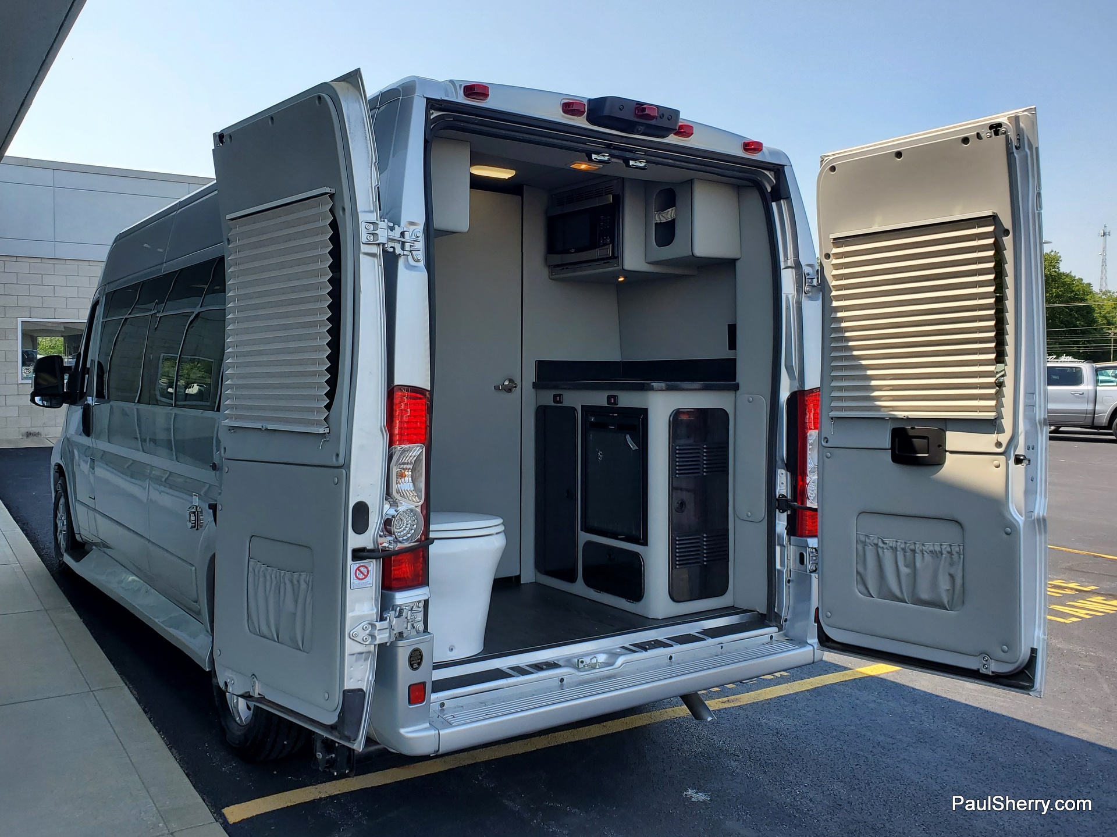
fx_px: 839
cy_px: 418
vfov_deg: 53.0
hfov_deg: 67.3
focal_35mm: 26
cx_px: 558
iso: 50
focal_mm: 4.3
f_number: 2.4
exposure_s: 1/861
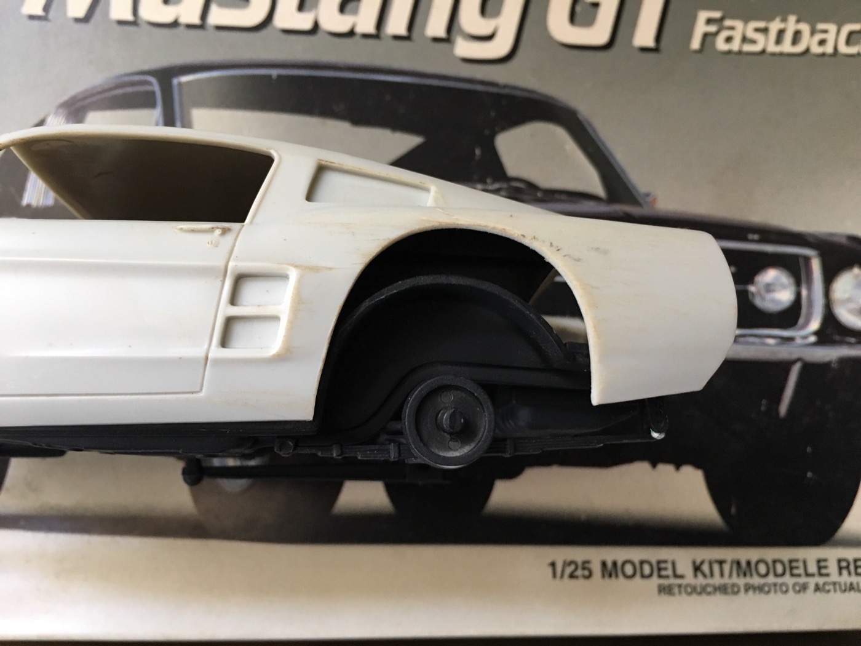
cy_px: 323
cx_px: 430
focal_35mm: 29
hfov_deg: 61.7
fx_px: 721
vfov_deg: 48.2
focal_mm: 4.15
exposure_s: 1/30
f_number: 2.2
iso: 100
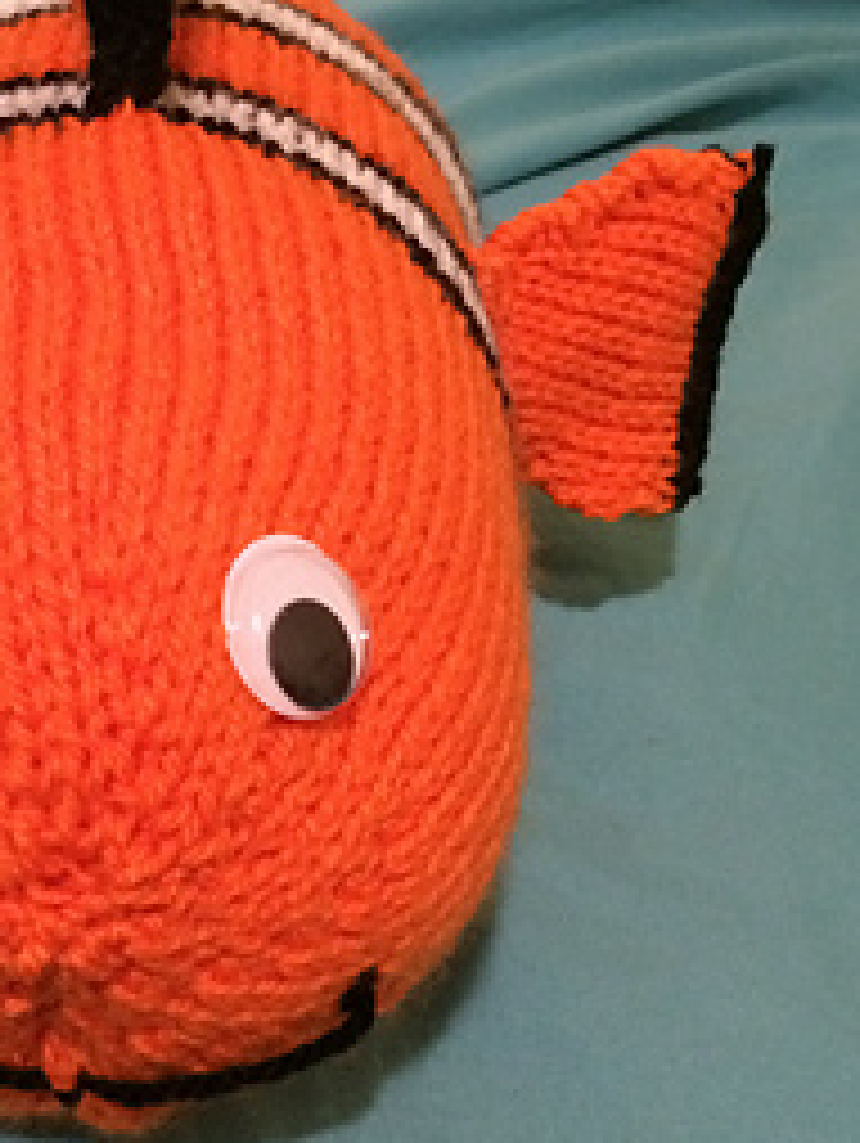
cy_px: 554
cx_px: 128
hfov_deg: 25.1
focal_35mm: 57
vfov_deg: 33.7
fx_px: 1885
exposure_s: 1/17
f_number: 2.2
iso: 400
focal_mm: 4.15
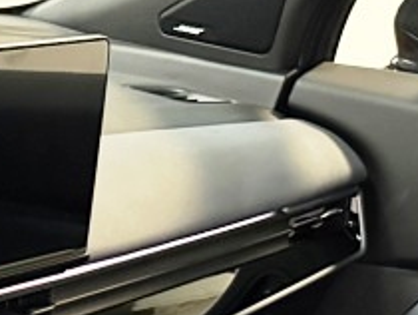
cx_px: -316
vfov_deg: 10.9
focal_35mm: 117
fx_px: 1414
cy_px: 740
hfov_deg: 14.8
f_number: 1.78
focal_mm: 6.86
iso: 800
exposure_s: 1/30
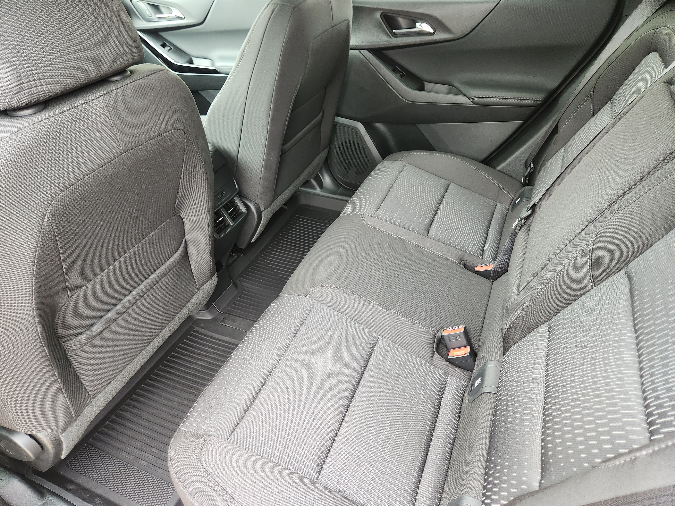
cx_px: 338
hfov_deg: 73.9
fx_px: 448
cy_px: 253
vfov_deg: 58.9
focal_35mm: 23
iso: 400
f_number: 1.8
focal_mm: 5.4
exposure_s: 1/120
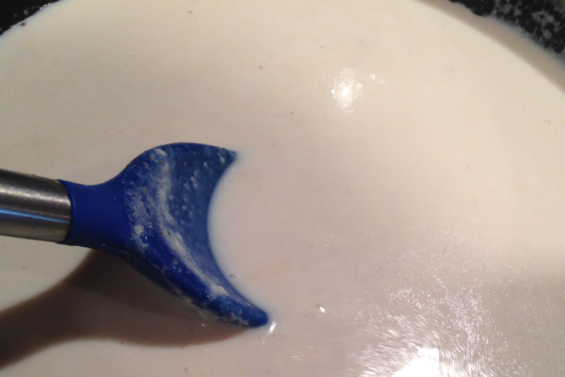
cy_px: 283
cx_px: 312
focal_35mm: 46
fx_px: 722
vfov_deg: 28.8
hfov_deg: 42.7
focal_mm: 4.12
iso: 64
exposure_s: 1/20
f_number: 2.4
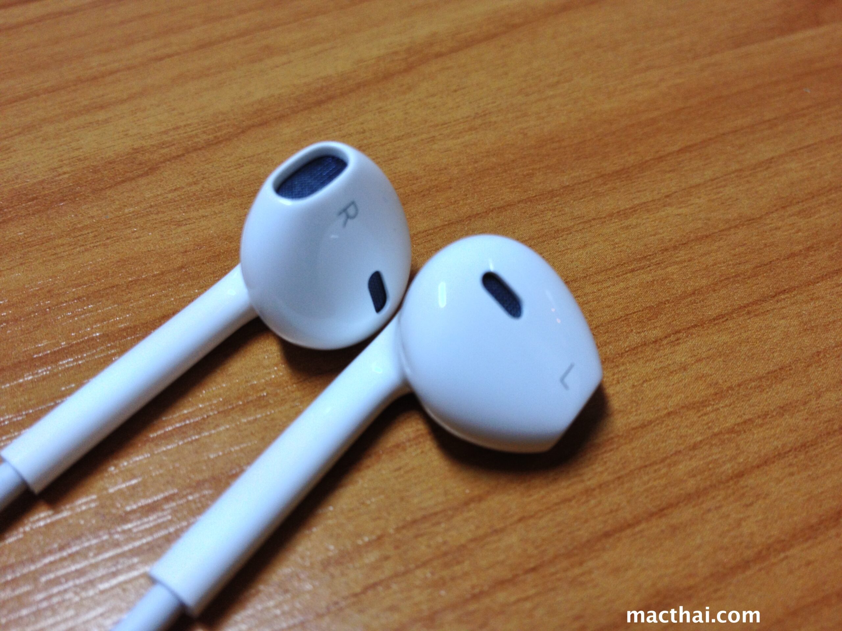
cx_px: 421
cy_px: 316
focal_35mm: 35
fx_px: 851
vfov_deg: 40.7
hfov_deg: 52.6
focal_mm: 4.28
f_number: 2.4
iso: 80
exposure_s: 1/20
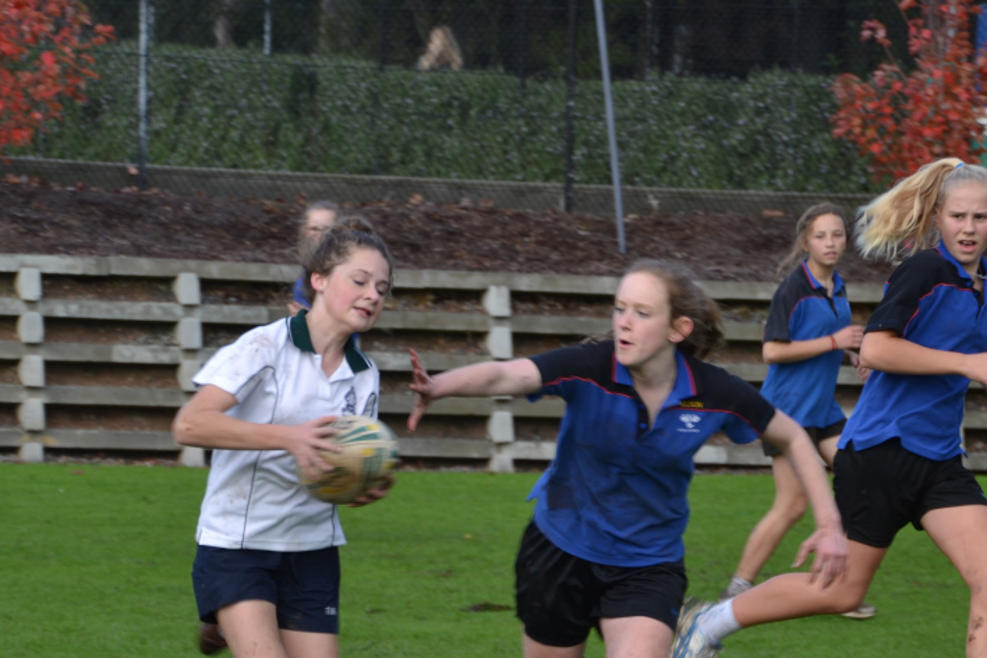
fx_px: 8361
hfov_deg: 6.8
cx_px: 453
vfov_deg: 4.5
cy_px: 513
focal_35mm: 305
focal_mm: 120
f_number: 6.3
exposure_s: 1/160
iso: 100
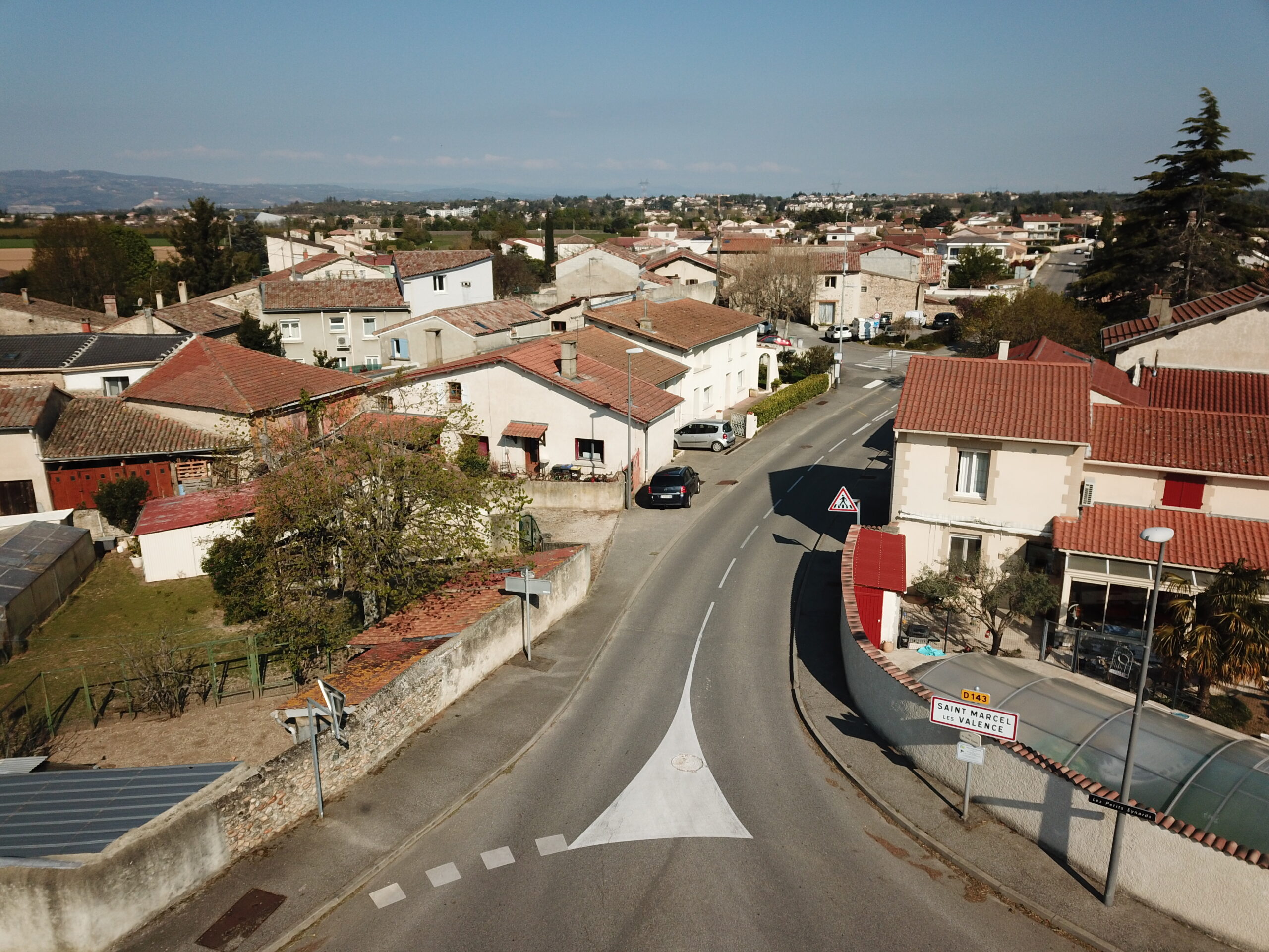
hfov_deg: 67.3
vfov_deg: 53.1
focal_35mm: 26
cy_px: 476
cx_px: 634
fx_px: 953
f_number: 2.2
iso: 100
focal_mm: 4.73
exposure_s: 1/2299
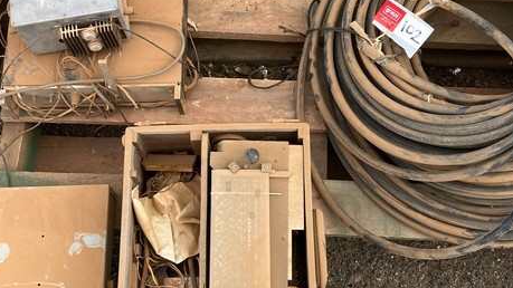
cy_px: 111
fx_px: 694
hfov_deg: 40.4
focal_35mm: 51
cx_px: 305
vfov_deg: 23.4
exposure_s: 1/122
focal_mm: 3.99
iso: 20
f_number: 1.8
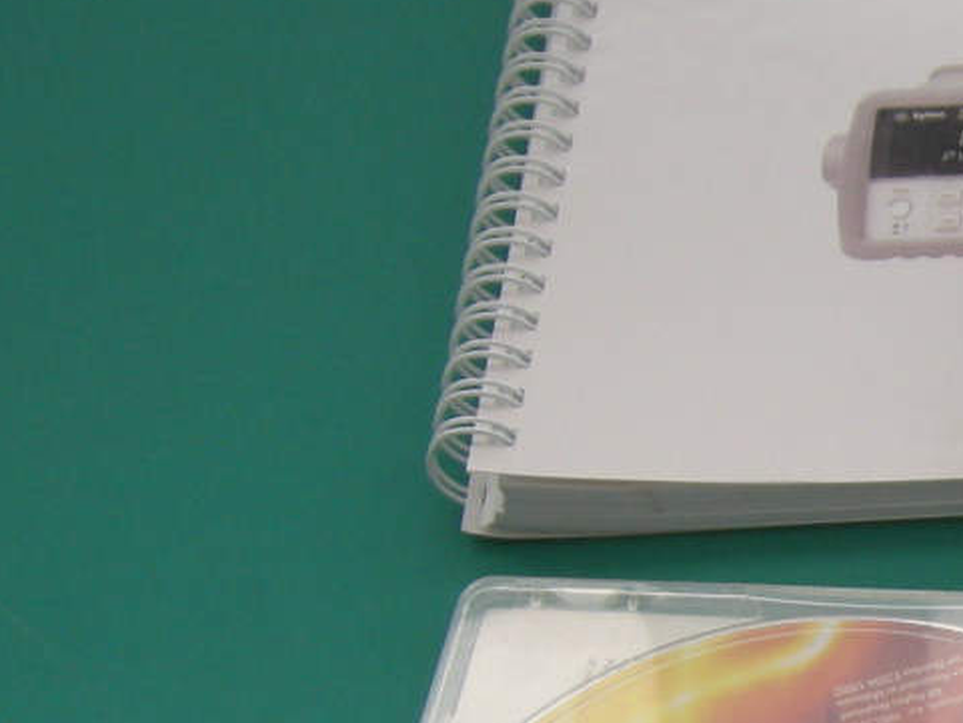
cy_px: 1011
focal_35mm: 149
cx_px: 1806
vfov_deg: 9.7
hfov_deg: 12.0
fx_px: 4146
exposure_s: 1/222
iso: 64
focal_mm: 7.5
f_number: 2.7
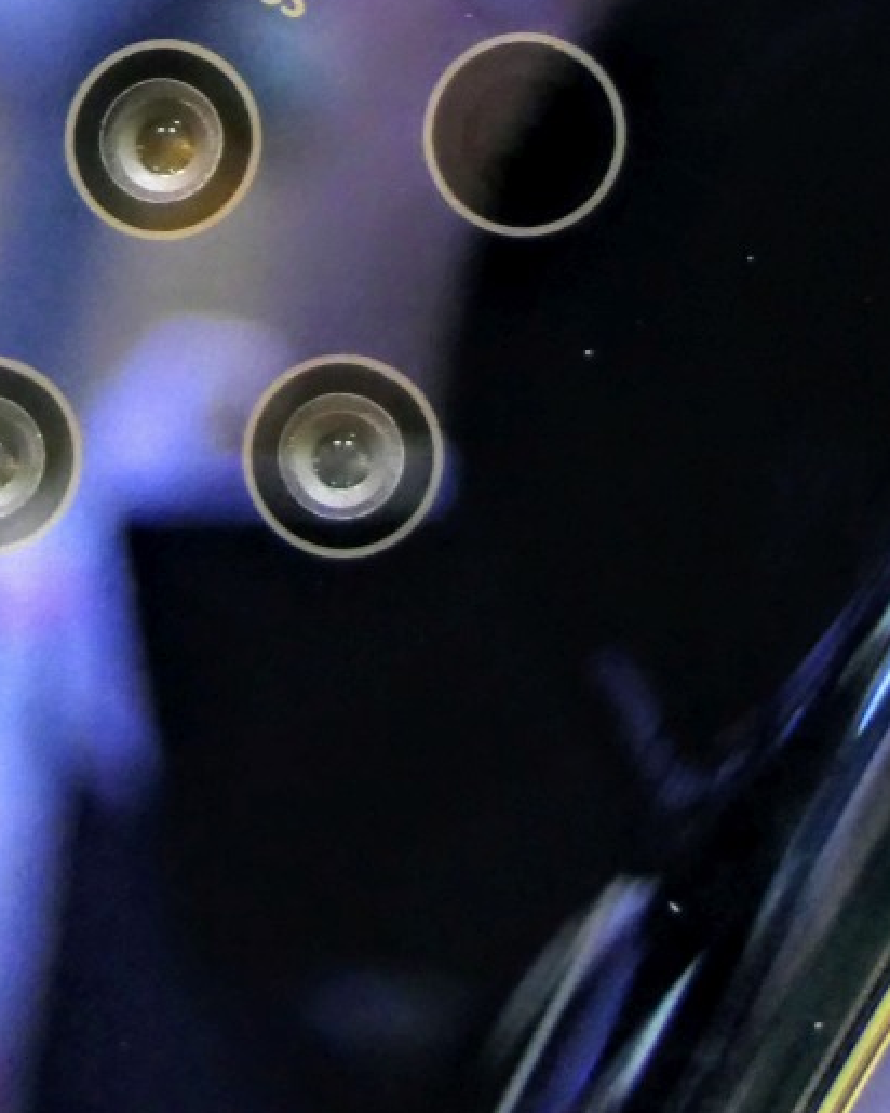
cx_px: 184
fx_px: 4511
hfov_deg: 11.2
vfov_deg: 13.9
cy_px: 66
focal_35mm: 137
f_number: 3.5
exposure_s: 1/40
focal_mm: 17.2
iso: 1600
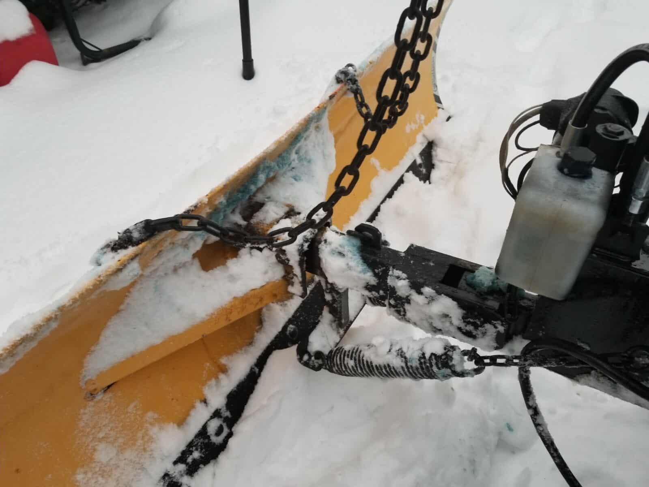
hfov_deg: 67.3
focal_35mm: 26
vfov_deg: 53.1
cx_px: 324
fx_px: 487
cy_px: 244
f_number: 1.7
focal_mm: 4.3
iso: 50
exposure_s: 1/66
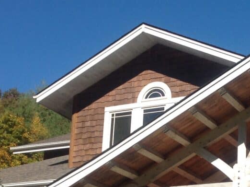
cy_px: 175
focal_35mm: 103
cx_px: 219
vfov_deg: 14.2
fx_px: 743
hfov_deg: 18.8
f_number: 2.4
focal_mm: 4.28
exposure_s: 1/1779
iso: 50
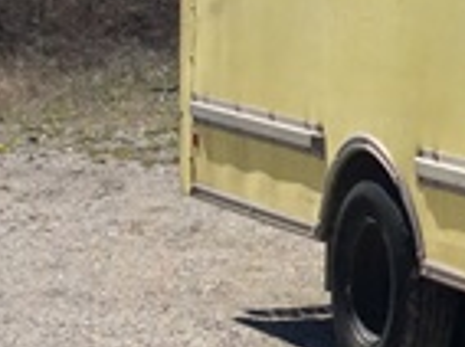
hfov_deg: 9.8
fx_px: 2414
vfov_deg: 8.2
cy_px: 101
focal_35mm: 180
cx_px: 1087
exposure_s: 1/1395
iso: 32
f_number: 2.4
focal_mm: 3.3
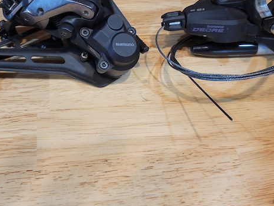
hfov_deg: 42.0
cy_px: 72
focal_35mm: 45
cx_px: 117
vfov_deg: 32.0
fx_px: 356
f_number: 1.8
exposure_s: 1/60
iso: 250
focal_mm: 5.4
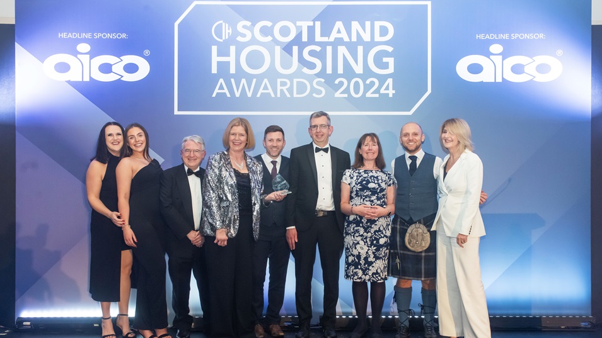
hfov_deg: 50.5
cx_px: 302
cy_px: 194
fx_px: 638
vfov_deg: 29.7
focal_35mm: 40
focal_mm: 38
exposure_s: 1/160
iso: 2000
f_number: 5.6
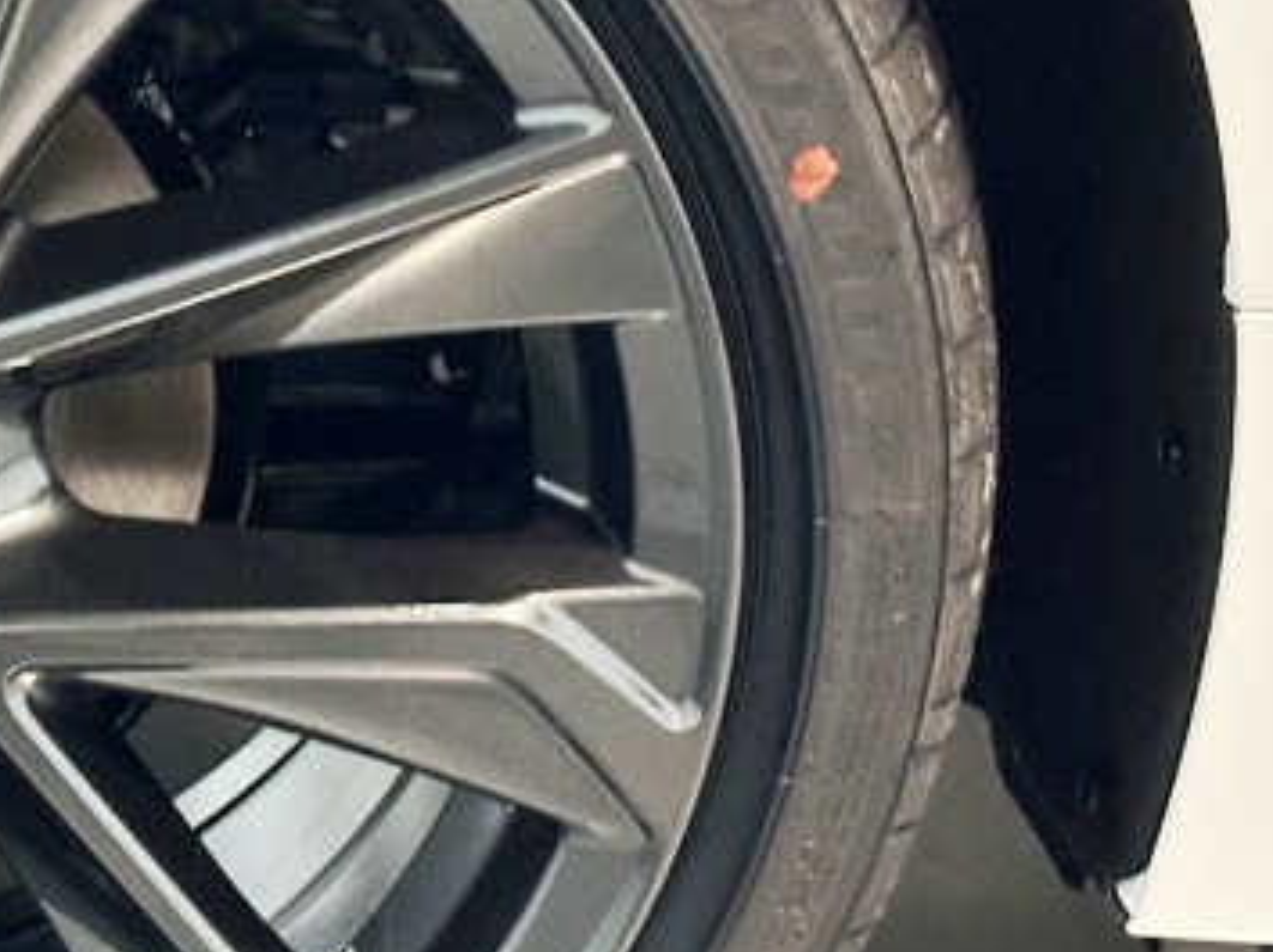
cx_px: -252
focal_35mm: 139
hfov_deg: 13.8
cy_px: 424
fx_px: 5108
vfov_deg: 10.7
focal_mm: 6.86
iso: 640
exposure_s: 1/24
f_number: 1.78
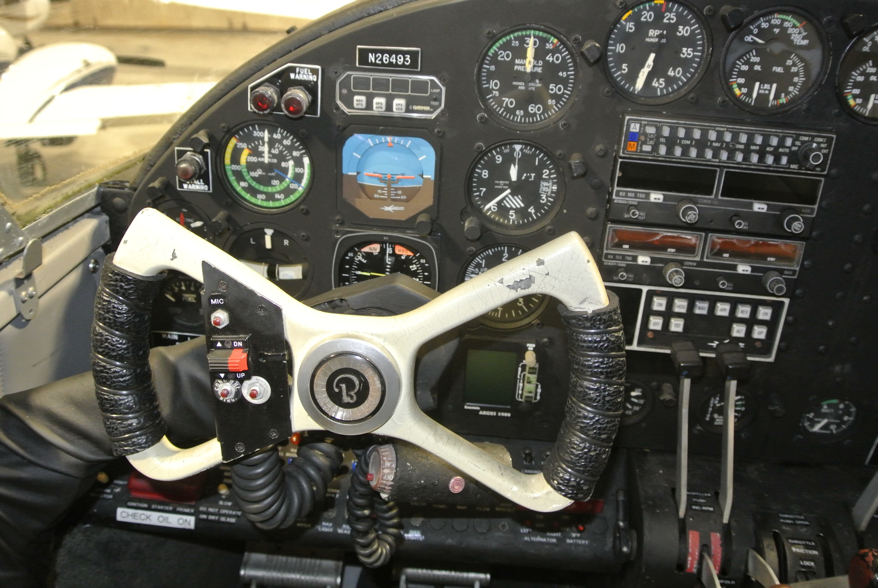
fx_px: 781
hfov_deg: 58.7
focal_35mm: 32
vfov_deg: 41.2
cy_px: 294
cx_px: 439
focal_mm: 12.2
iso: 800
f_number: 3.8
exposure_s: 1/15
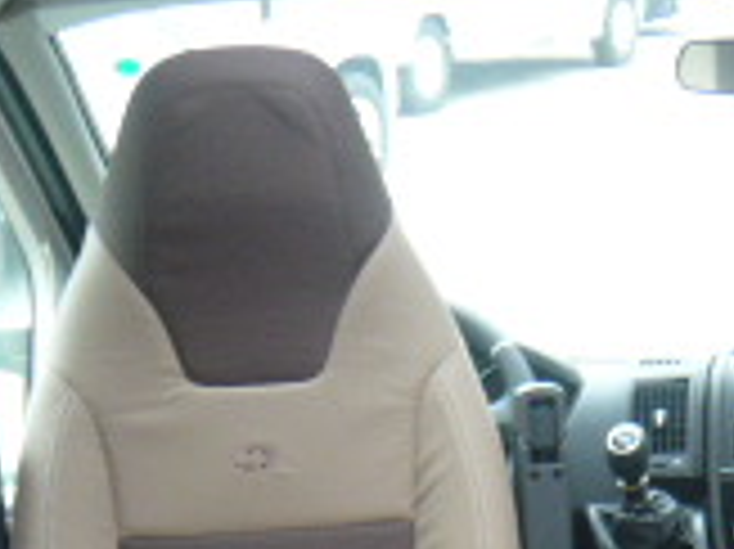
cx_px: 698
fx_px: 2331
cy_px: 882
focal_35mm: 110
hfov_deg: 17.6
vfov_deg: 12.6
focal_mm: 4.6
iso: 100
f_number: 2.8
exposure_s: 1/60
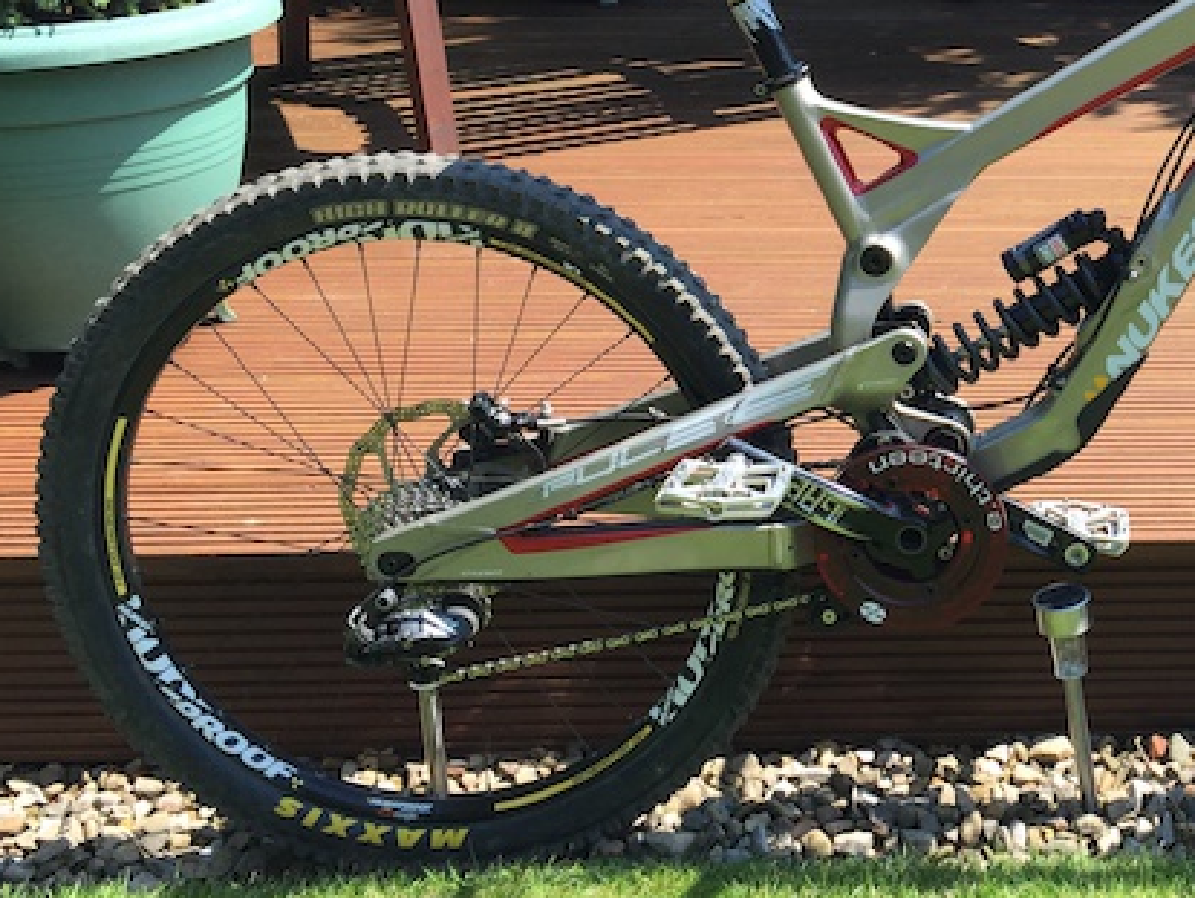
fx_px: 1934
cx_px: 1082
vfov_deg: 25.7
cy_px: 185
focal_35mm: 56
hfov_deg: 32.6
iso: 32
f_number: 2.2
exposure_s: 1/719
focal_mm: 4.15
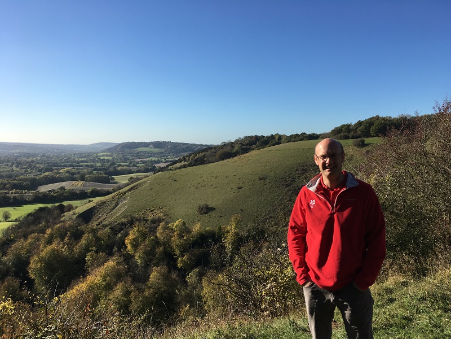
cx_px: 226
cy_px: 170
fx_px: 378
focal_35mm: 29
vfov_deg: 48.2
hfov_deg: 61.7
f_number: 2.2
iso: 25
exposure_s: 1/1326
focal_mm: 4.15
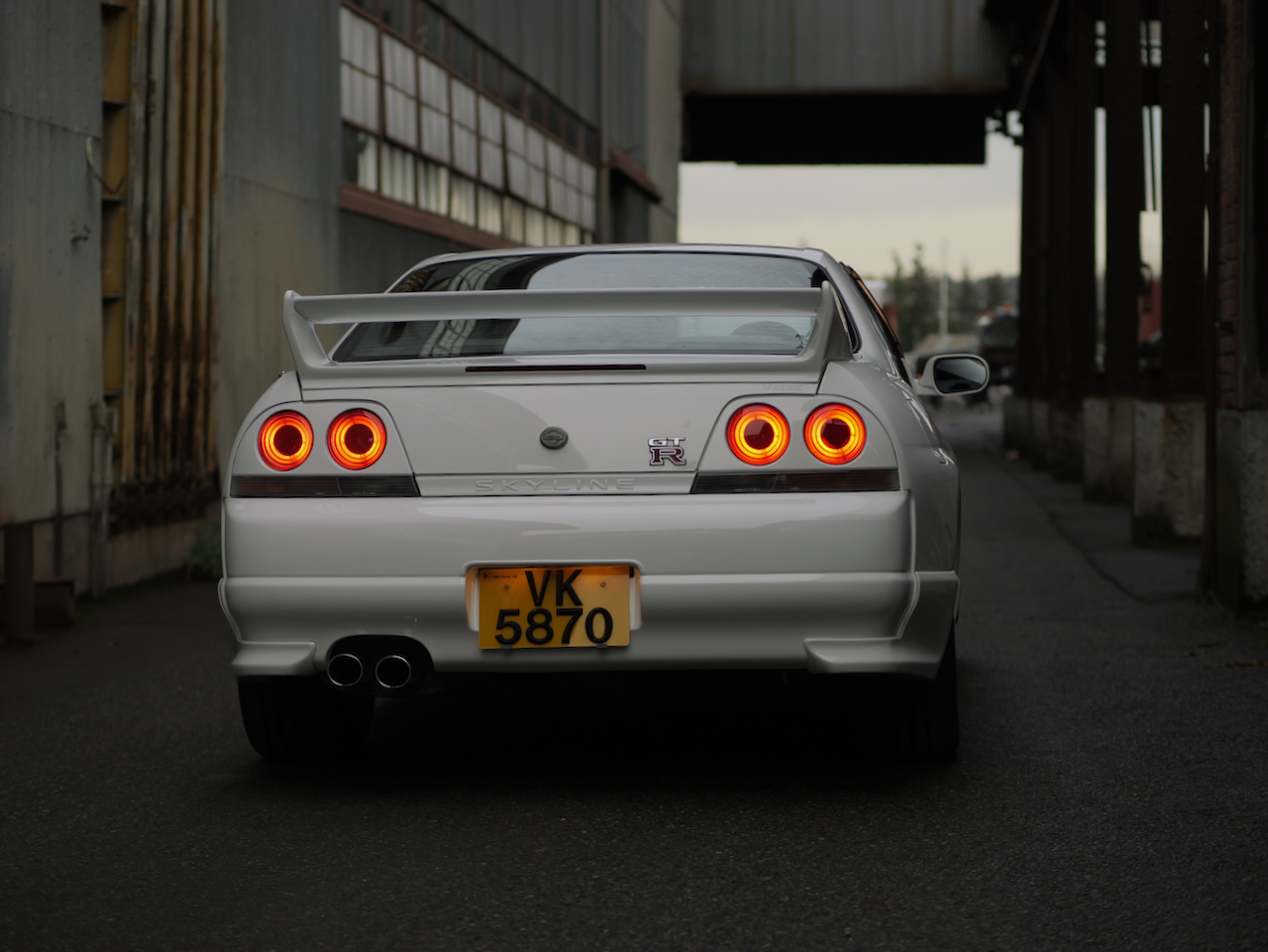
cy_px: 476
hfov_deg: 22.7
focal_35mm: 86
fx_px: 3151
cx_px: 634
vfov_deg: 17.2
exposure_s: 1/100
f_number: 1.8
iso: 100
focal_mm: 43
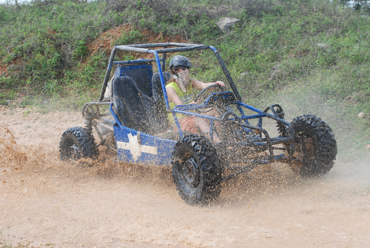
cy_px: 124
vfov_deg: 20.3
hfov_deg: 29.8
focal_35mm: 68
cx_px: 185
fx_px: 695
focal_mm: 45
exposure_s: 1/400
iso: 640
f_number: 10
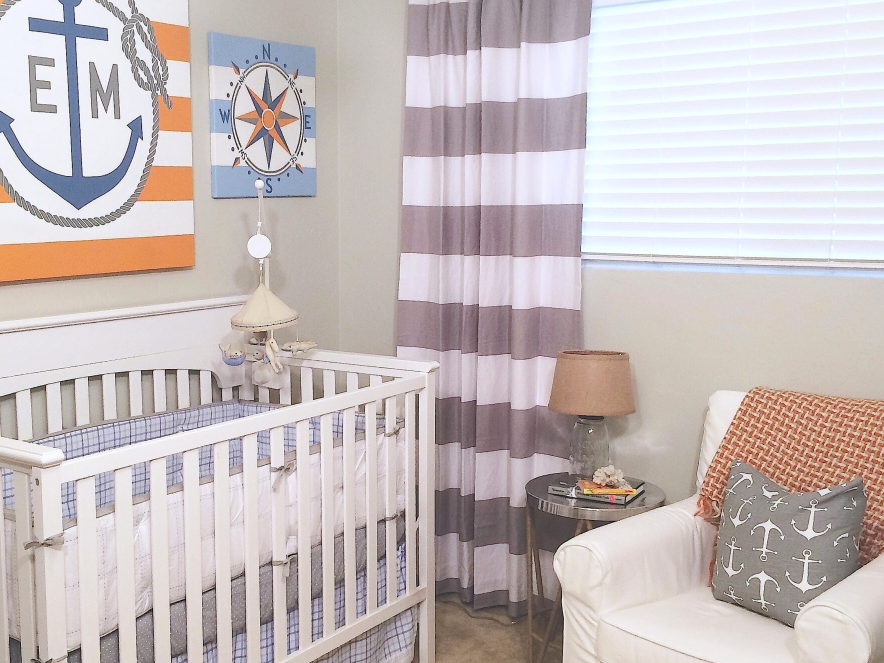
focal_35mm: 42
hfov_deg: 44.6
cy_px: 358
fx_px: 1073
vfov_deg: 34.3
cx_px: 357
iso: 32
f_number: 2.2
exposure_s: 1/30
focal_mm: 4.15
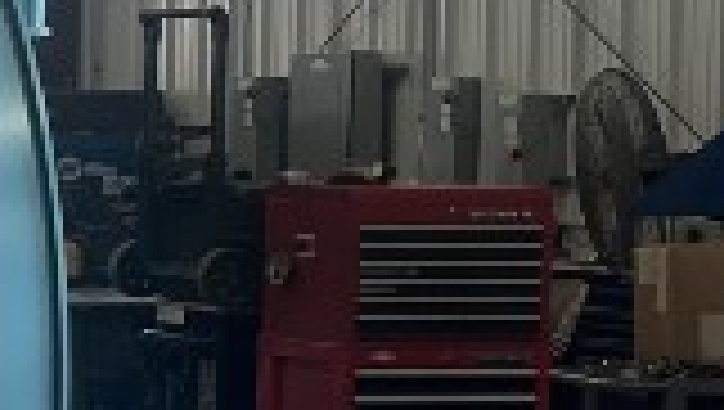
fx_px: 3114
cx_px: -1277
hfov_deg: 10.4
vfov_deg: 7.5
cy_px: 243
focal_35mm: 162
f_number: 1.78
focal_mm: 6.86
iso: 80
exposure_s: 1/555
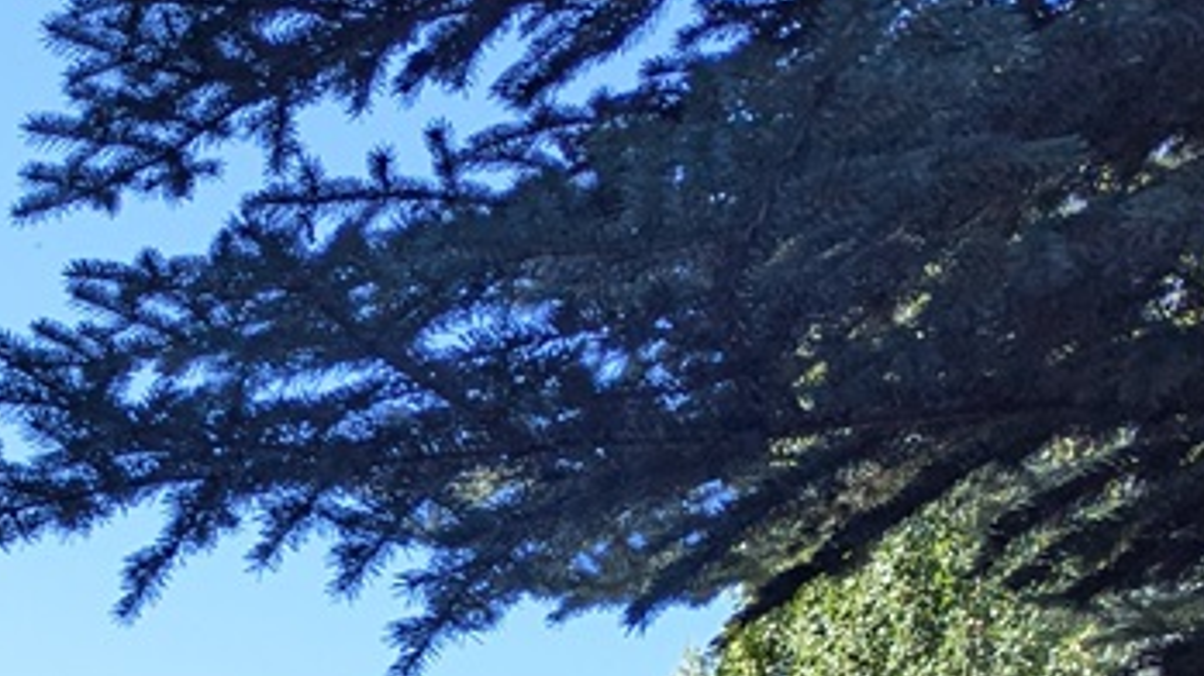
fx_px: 2872
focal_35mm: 90
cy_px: 1485
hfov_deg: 21.0
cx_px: -455
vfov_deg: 11.6
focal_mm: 6.81
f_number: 1.85
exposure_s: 1/299
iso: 38
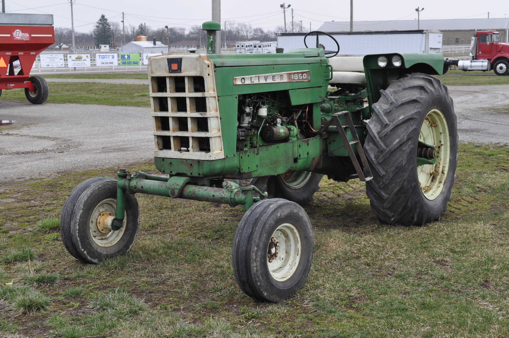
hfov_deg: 36.9
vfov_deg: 25.0
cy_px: 169
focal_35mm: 54
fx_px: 763
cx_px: 254
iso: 200
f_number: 8
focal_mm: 36
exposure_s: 1/250
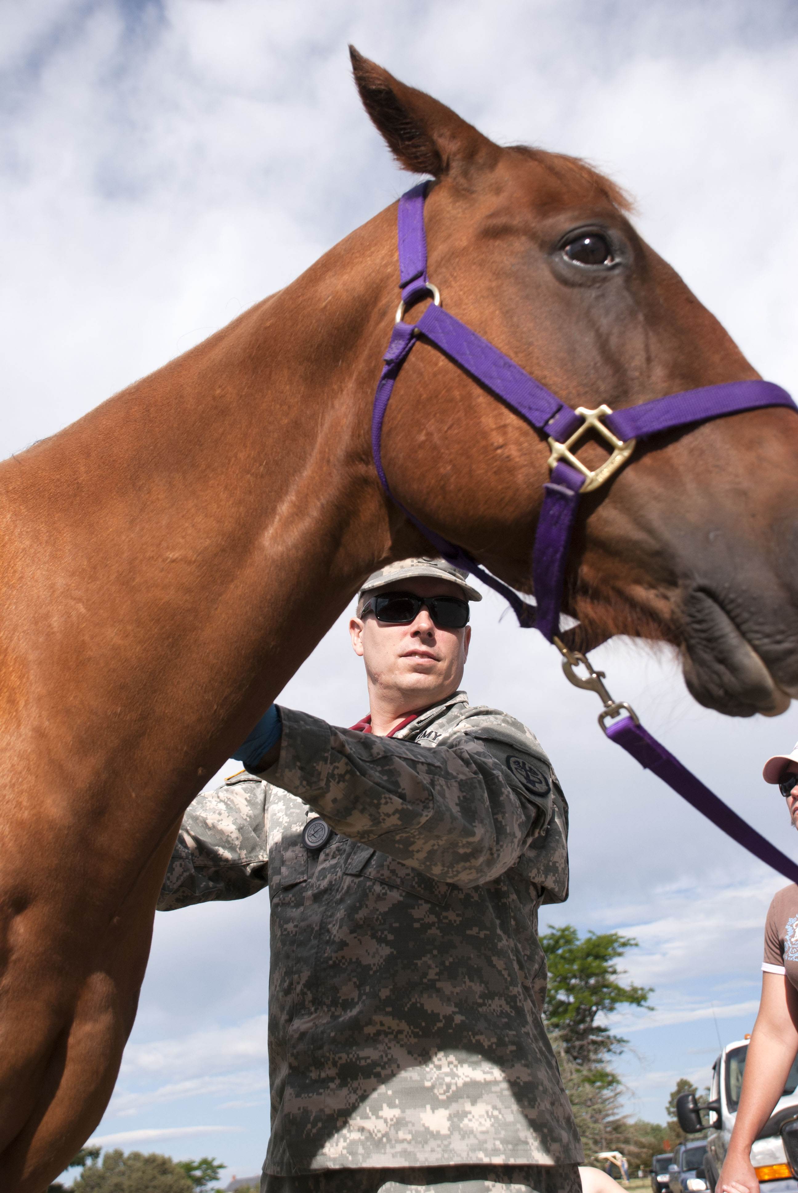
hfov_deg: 32.0
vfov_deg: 46.3
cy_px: 596
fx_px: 1392
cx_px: 399
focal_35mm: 42
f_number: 4.8
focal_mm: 28
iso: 200
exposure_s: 1/1000
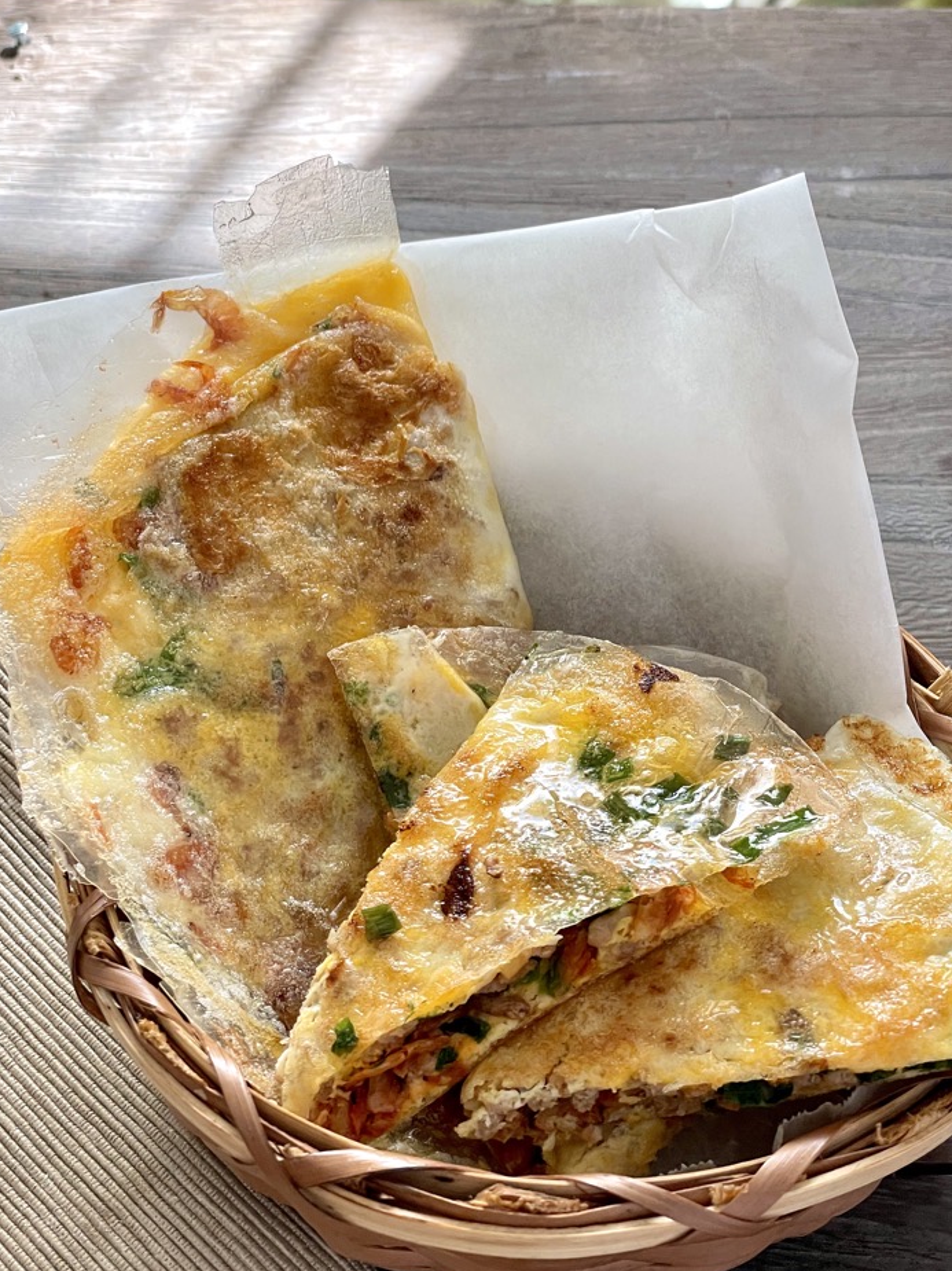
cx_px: 477
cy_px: 717
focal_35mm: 60
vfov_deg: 32.2
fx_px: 2202
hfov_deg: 24.4
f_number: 2
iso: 80
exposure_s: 1/122
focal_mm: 6
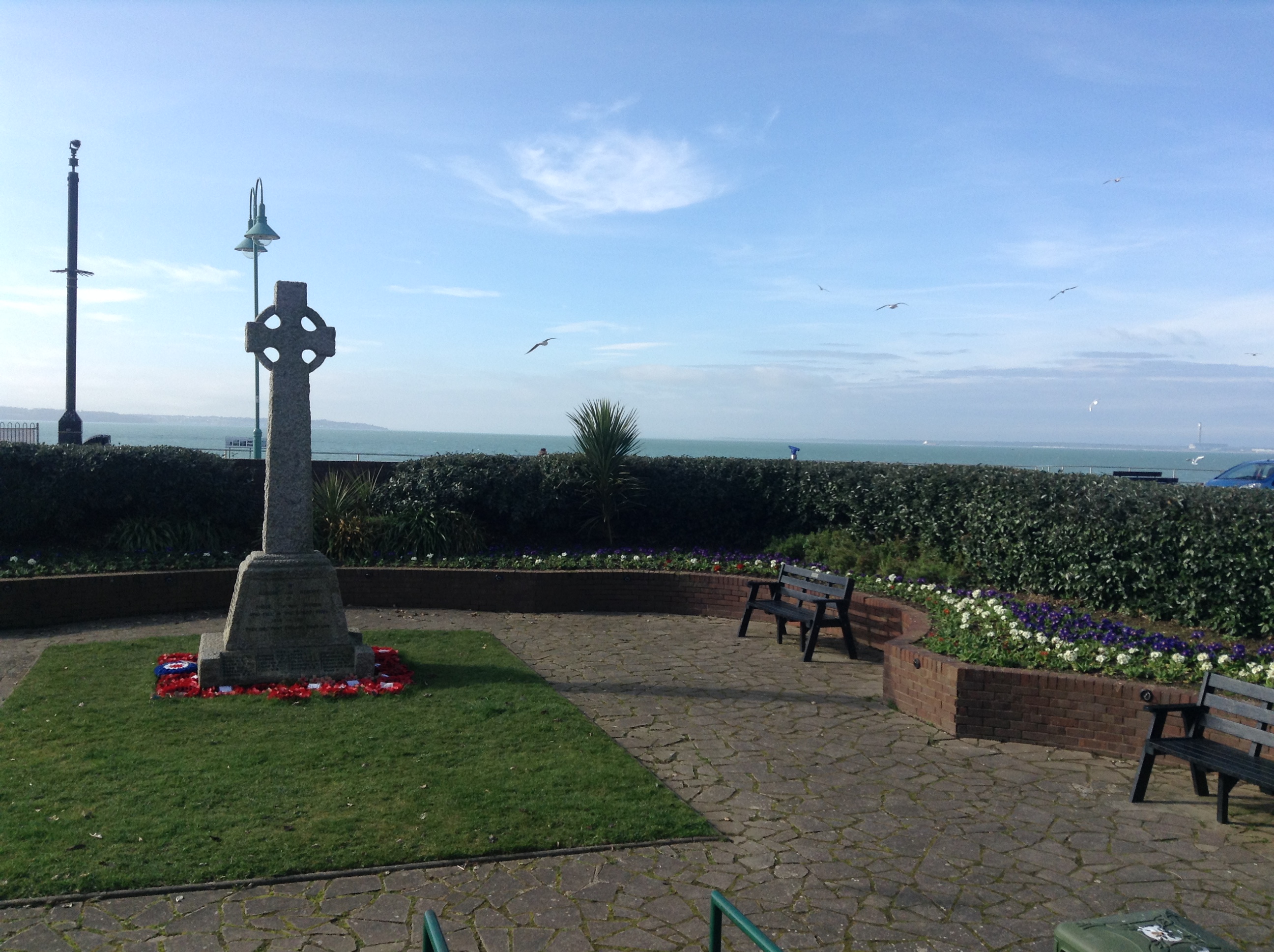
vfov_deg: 42.8
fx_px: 1213
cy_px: 476
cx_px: 637
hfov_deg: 55.4
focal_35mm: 33
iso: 25
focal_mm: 3.3
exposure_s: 1/1073
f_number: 2.4
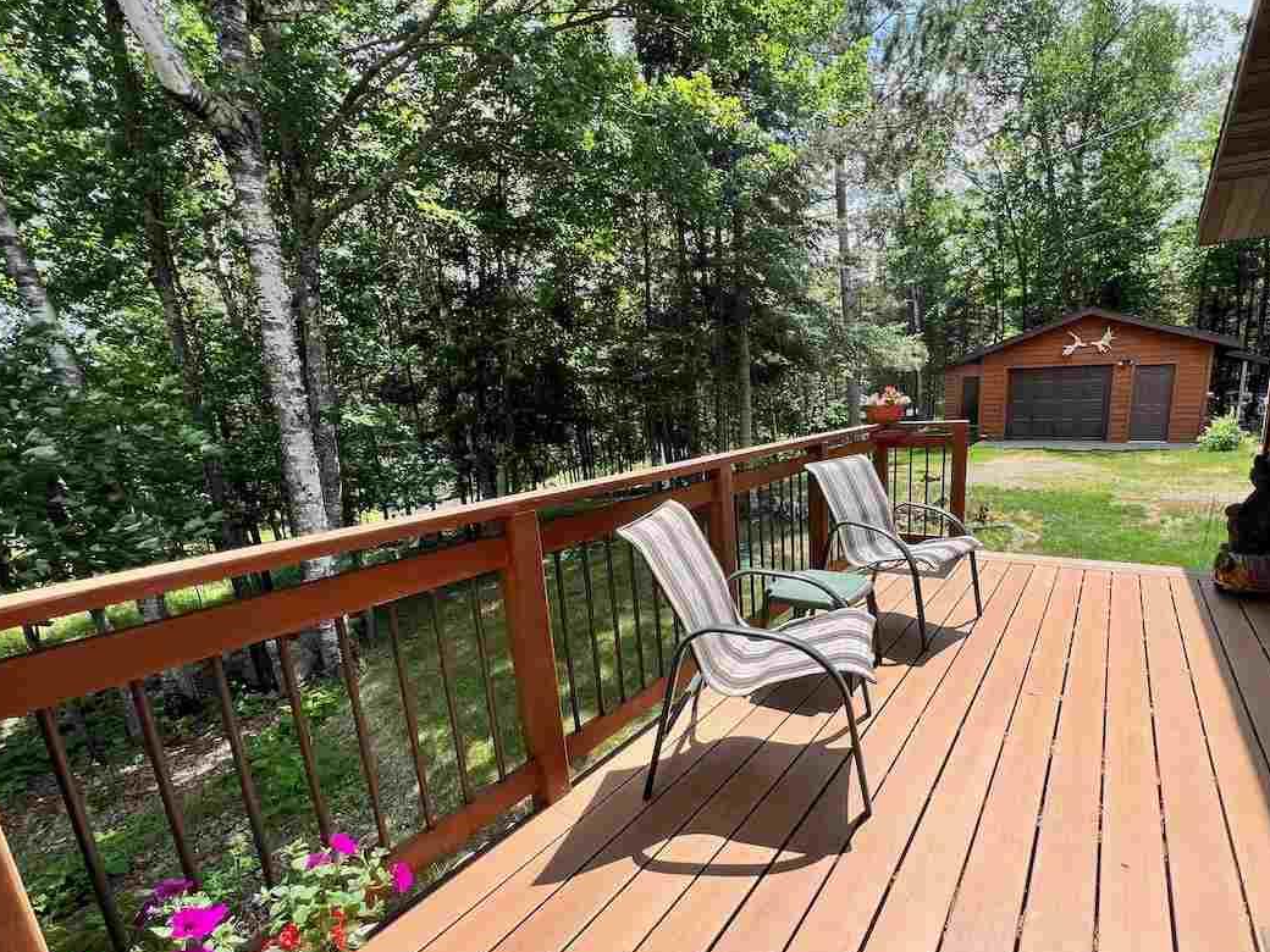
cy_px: 541
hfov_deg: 93.5
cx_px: 750
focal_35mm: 16
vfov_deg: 77.7
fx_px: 587
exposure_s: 1/874
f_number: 1.8
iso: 32
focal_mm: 1.57
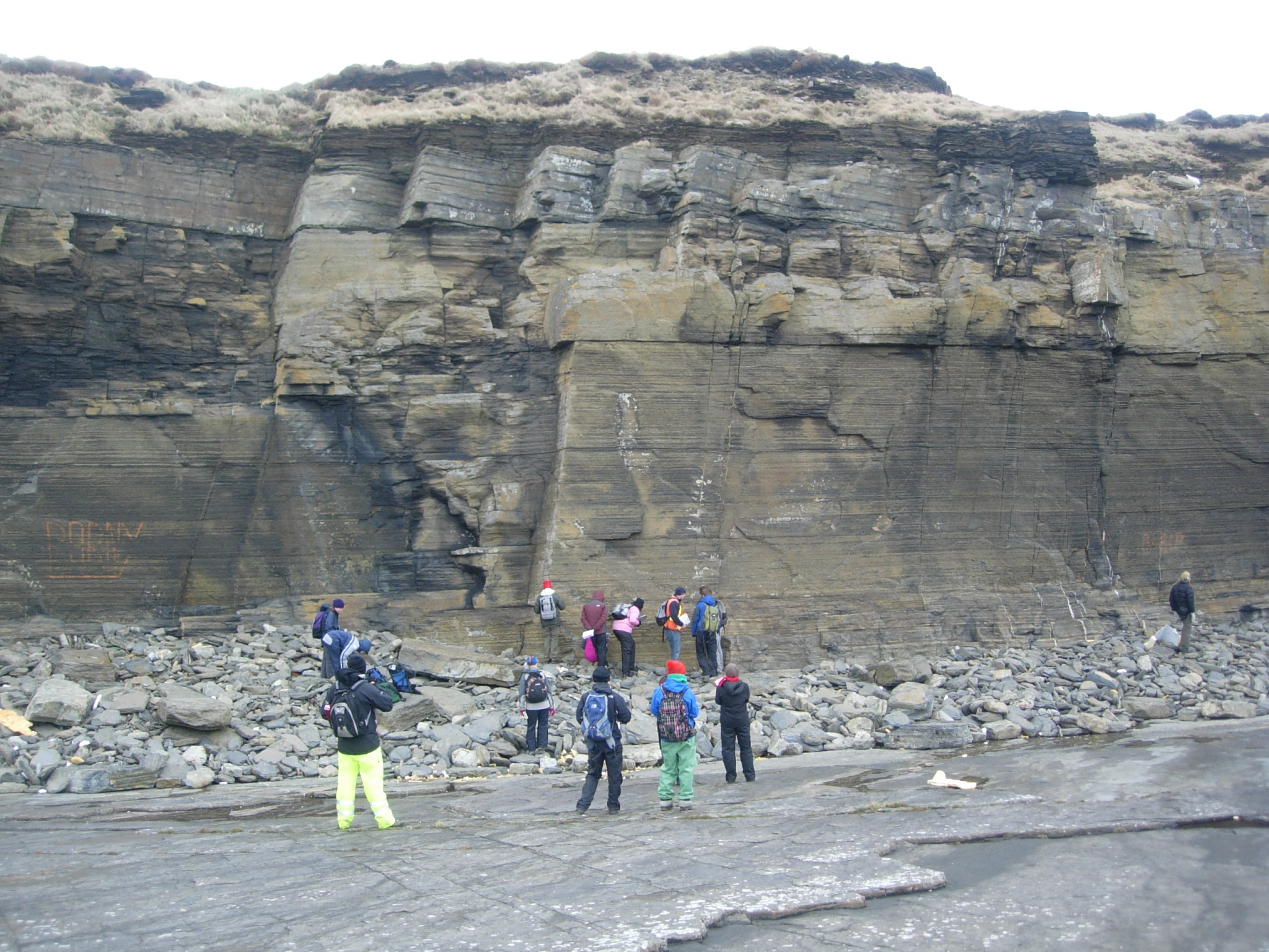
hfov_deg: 49.0
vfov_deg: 37.7
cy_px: 476
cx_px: 634
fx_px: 1393
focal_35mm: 38
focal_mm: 7.8
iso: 64
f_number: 2.8
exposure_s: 1/114
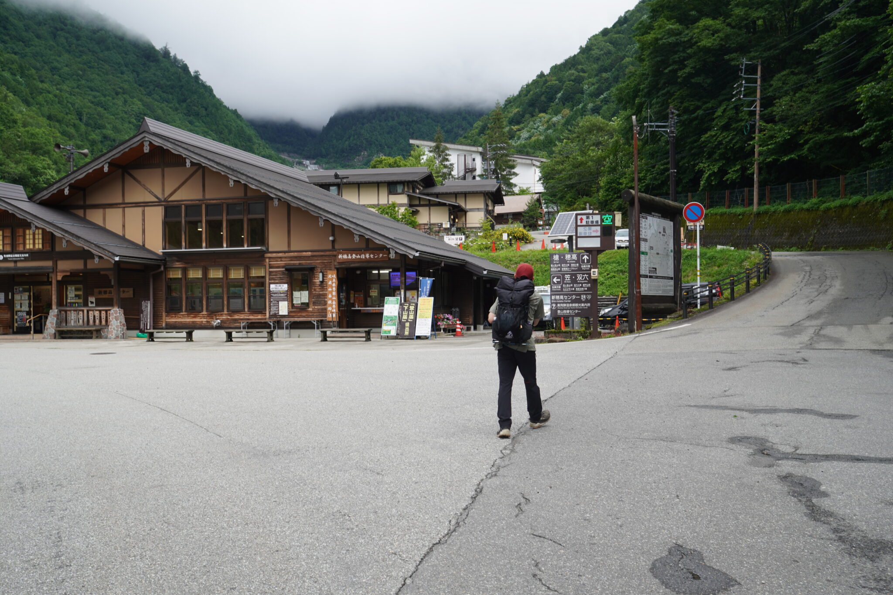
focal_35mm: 36
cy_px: 298
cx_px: 446
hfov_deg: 53.1
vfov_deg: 36.9
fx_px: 893
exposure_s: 1/60
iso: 100
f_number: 5.6
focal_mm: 24
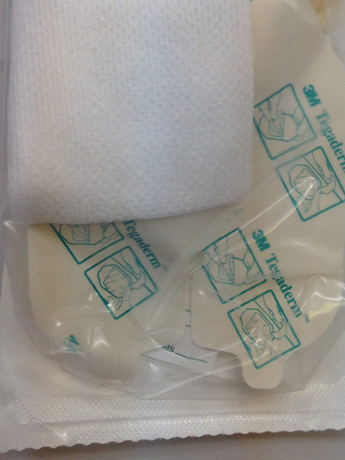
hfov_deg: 27.0
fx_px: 718
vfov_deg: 34.8
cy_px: 120
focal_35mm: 54
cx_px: 173
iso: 80
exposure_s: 1/120
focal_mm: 4.12
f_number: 2.4
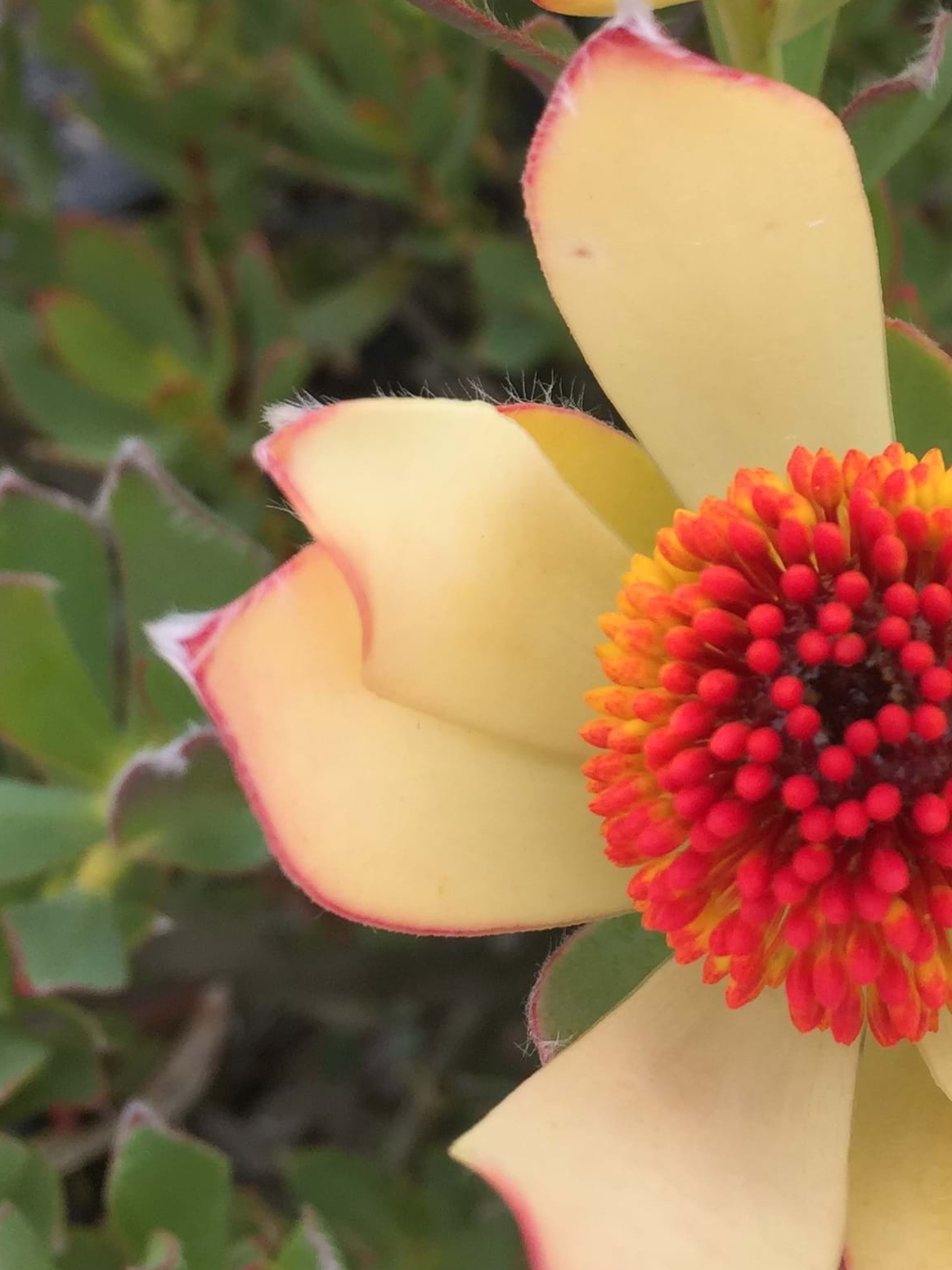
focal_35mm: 61
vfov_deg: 31.0
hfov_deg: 23.6
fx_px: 2237
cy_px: 284
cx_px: 802
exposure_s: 1/356
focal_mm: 4.15
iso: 32
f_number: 2.2
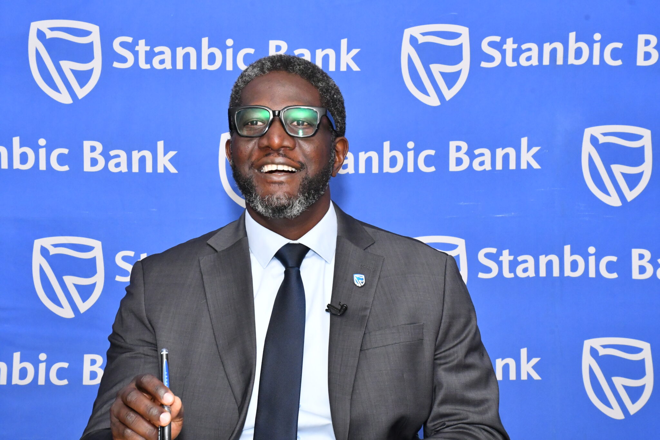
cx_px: 330
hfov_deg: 19.5
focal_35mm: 105
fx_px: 1925
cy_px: 220
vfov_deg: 13.0
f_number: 13
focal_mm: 70
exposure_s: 1/200
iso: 3200
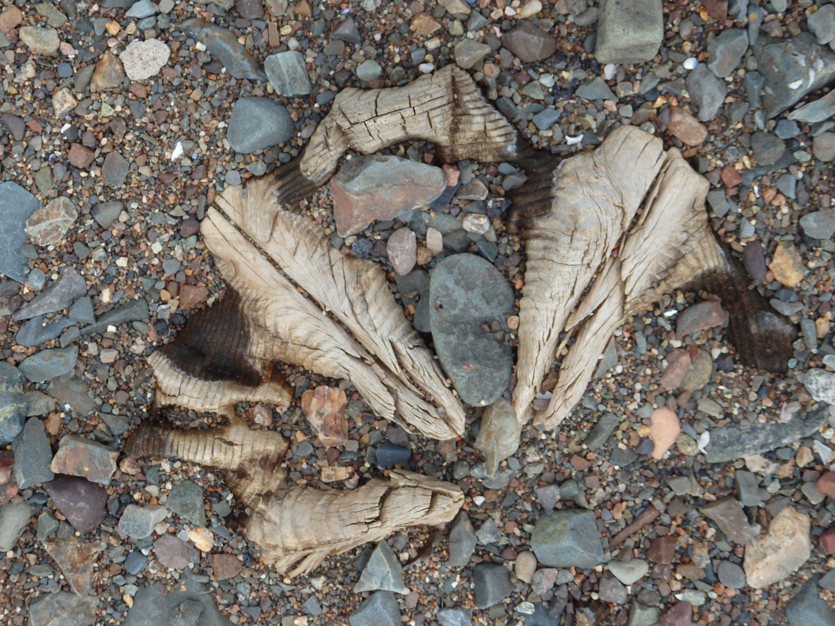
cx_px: 418
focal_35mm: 73
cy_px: 313
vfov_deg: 20.2
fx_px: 1761
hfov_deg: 26.7
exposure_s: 1/250
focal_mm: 13.1
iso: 125
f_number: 4.5
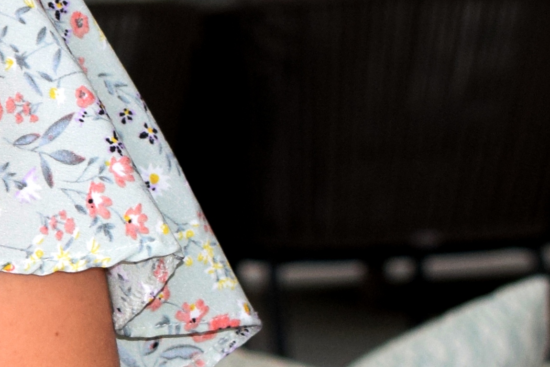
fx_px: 6576
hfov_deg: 4.7
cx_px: -499
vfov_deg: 3.2
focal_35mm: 431
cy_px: -44
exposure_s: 1/125
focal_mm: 55
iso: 800
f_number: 5.6
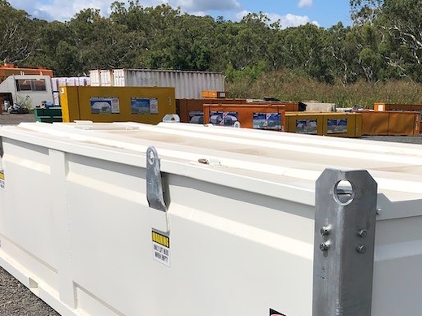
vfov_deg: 25.9
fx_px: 658
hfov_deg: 34.7
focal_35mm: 54
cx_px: 324
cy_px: 301
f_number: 1.8
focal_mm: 3.99
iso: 25
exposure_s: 1/6024
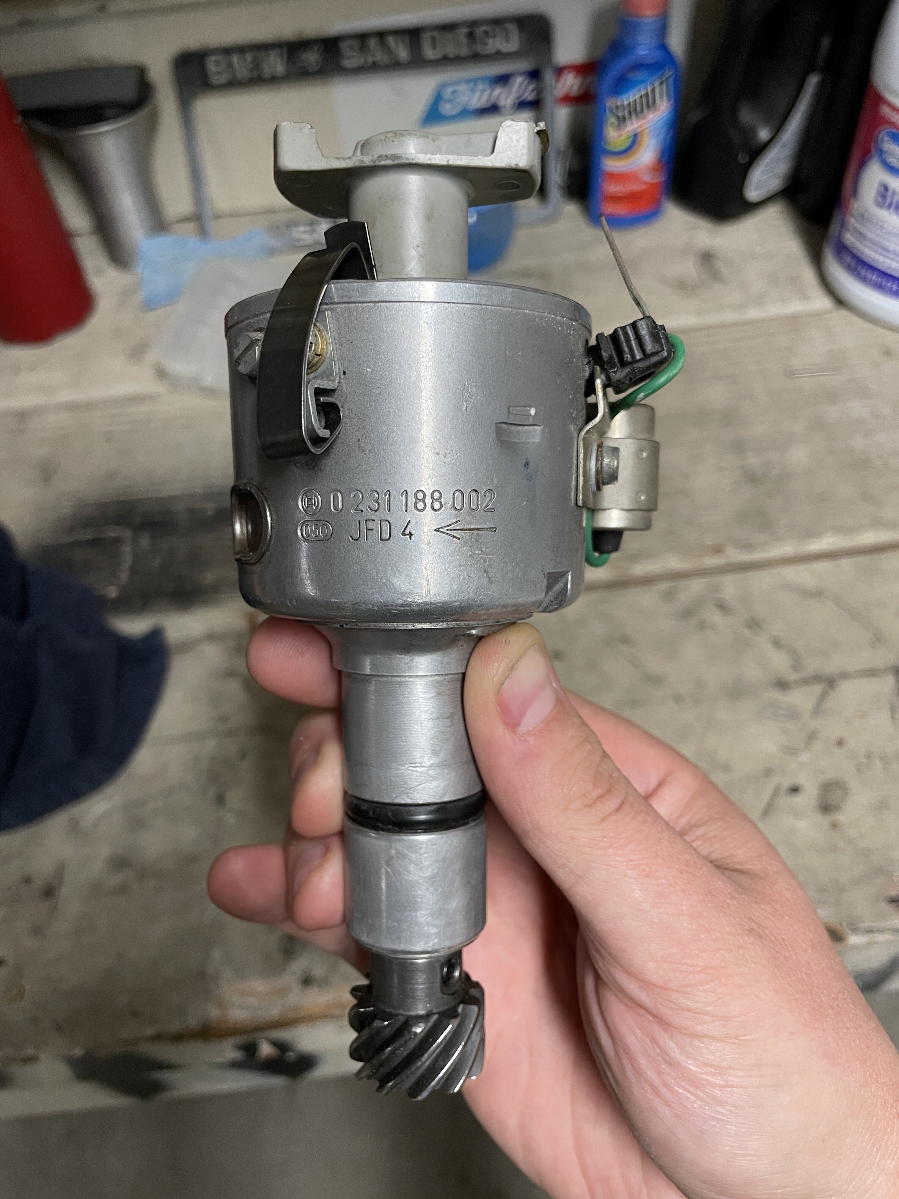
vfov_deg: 67.3
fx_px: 900
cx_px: 450
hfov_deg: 53.1
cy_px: 600
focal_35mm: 26
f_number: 1.6
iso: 80
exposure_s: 1/60
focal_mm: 4.2
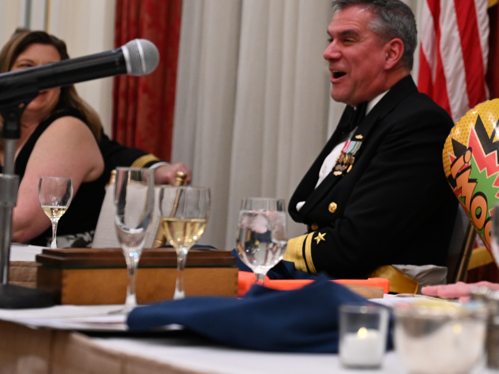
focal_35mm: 104
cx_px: 467
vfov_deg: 14.1
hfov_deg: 18.5
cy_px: 71
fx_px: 1499
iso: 2200
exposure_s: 1/125
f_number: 2.8
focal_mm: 50
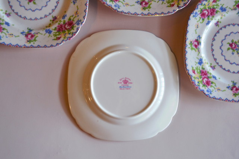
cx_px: 120
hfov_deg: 49.6
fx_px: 259
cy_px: 80
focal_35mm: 39
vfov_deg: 34.2
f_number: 4.2
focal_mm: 26
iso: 400
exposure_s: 1/20
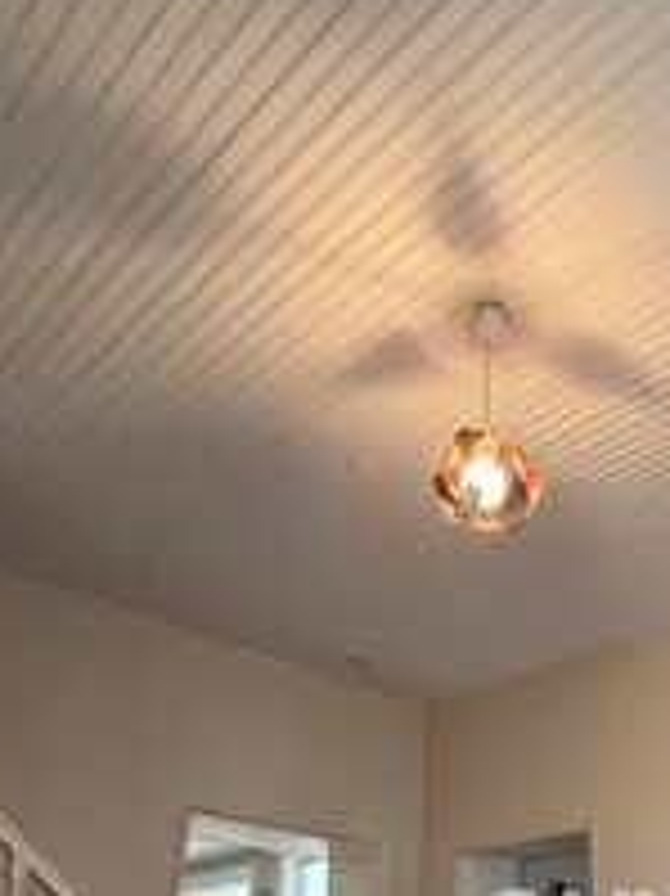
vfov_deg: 40.7
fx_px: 956
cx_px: 692
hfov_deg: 34.6
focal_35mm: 37
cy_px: 979
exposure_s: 1/50
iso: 320
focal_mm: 2.22
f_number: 2.2
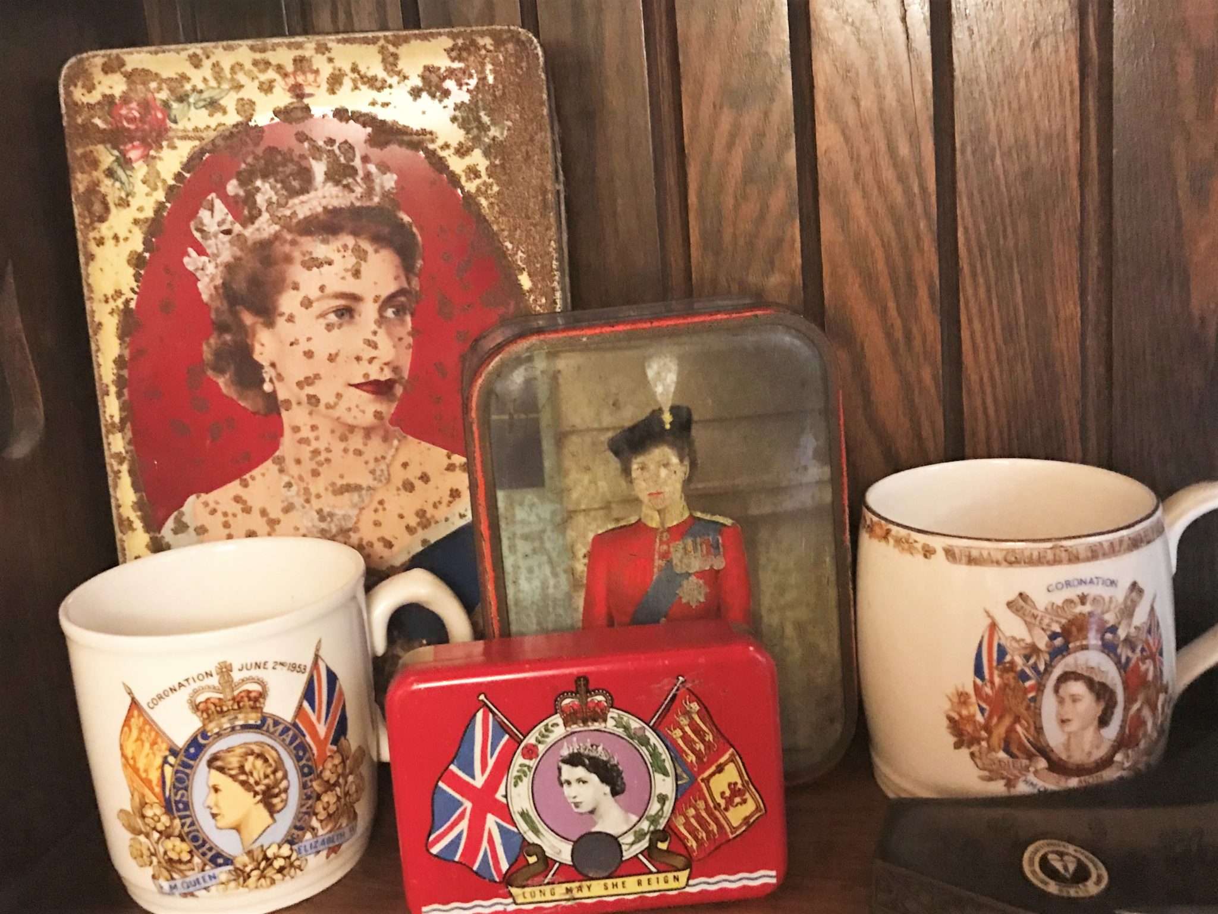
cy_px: 457
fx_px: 985
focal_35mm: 28
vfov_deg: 49.7
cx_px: 609
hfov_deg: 63.4
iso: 100
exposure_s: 1/5
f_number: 1.8
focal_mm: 3.99
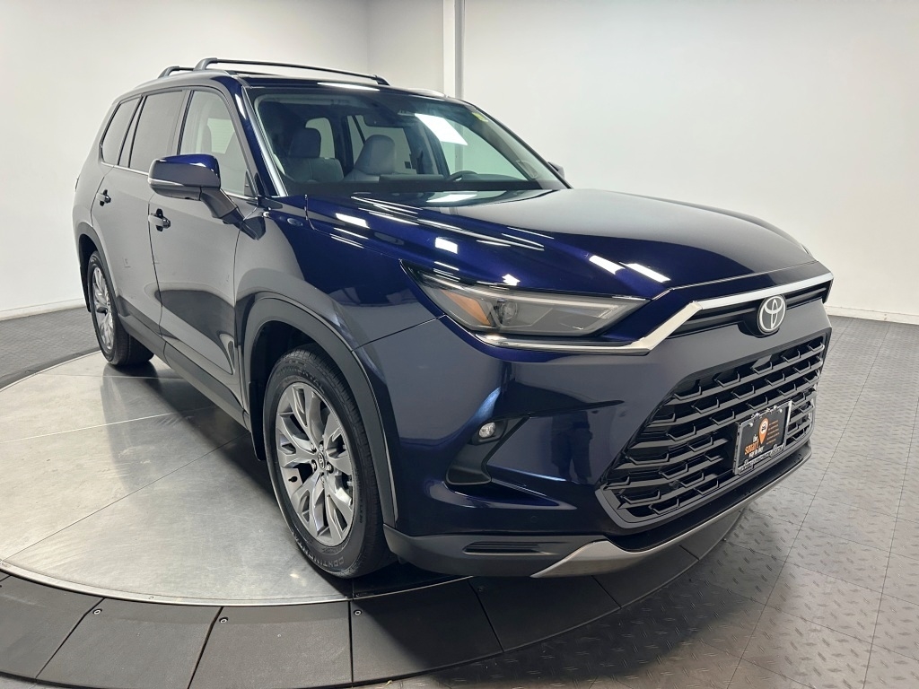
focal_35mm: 24
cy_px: 344
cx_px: 460
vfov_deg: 56.8
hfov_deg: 71.6
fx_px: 637
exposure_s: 1/60
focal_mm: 6.86
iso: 400
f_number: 1.78
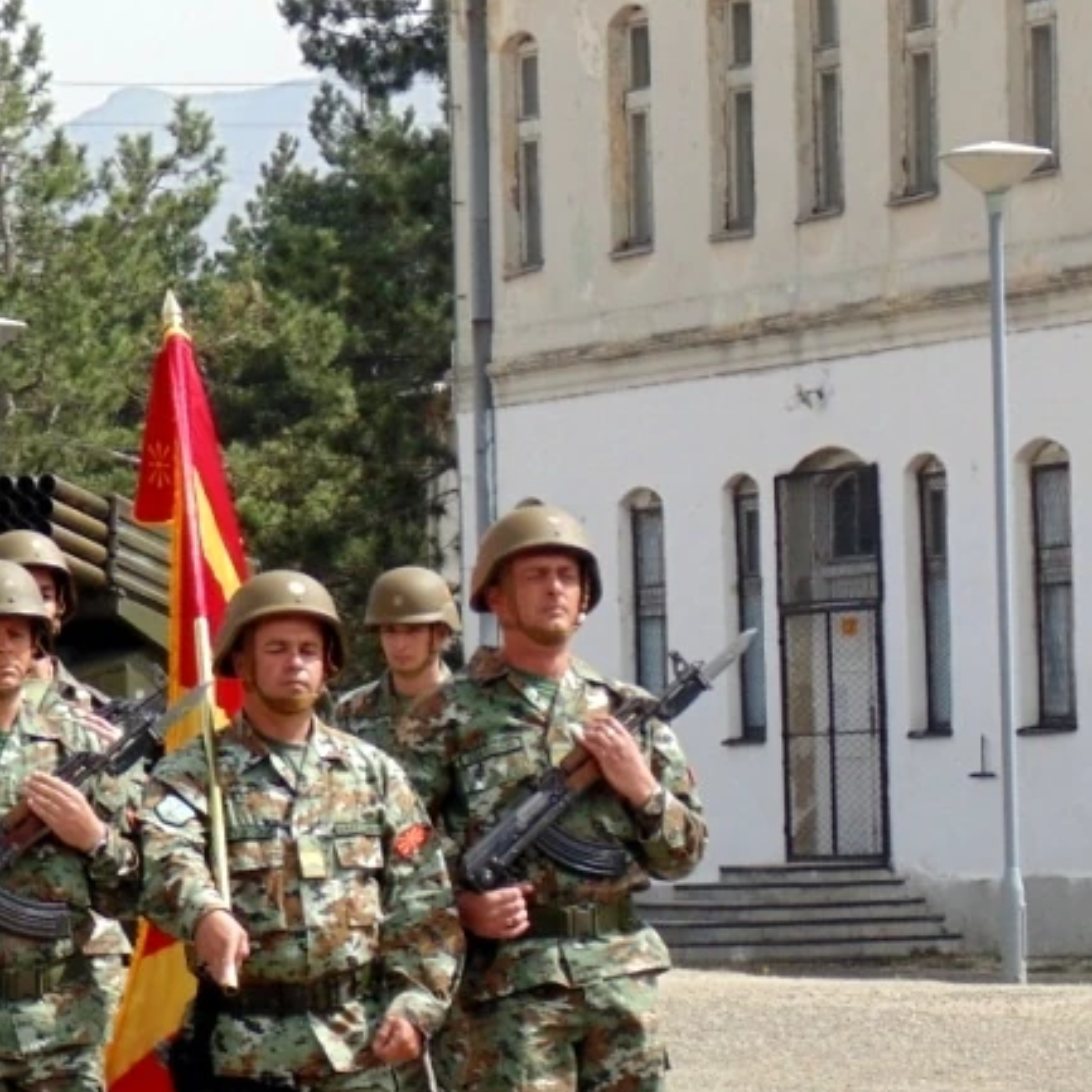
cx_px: -119
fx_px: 8887
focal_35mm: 249
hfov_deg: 7.0
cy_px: 757
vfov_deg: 7.0
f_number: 4.8
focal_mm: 21.3
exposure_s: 1/320
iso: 80
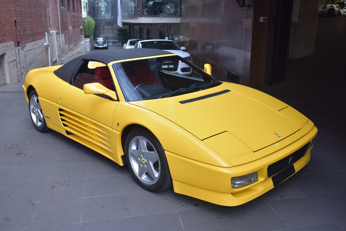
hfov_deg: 54.4
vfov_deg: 37.9
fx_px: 336
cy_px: 116
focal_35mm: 35
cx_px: 173
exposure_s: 1/80
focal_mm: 35
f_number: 4
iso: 200
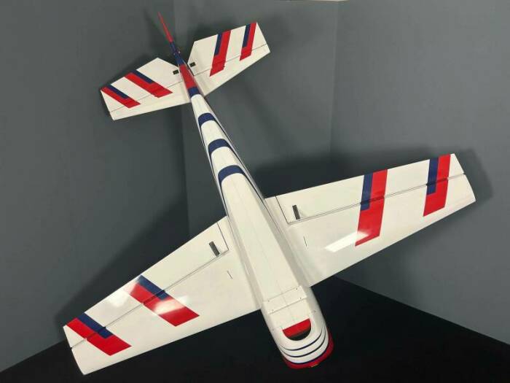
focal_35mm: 26
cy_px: 192
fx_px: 383
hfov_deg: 67.3
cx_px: 255
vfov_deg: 53.1
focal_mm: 5.7
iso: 64
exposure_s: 1/100
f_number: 1.5
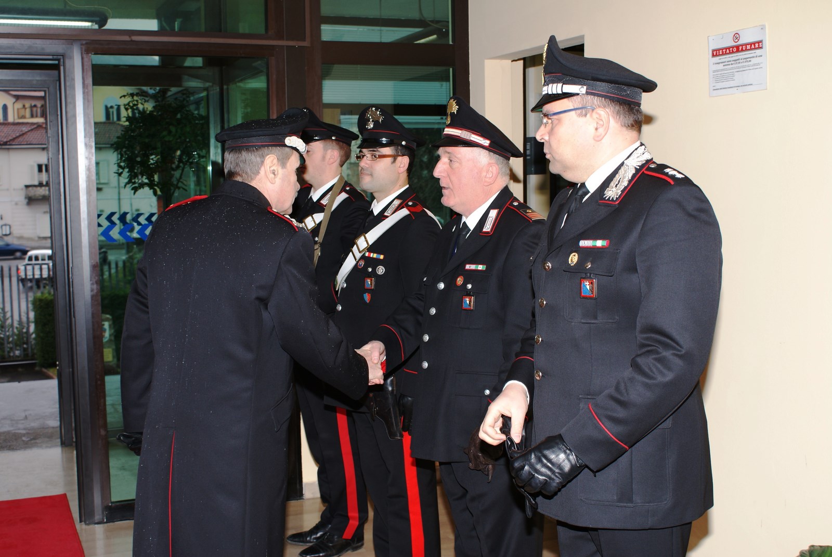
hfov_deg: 43.6
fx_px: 1041
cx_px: 416
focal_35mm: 45
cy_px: 278
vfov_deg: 29.9
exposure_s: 1/60
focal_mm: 30
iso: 200
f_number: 5.6
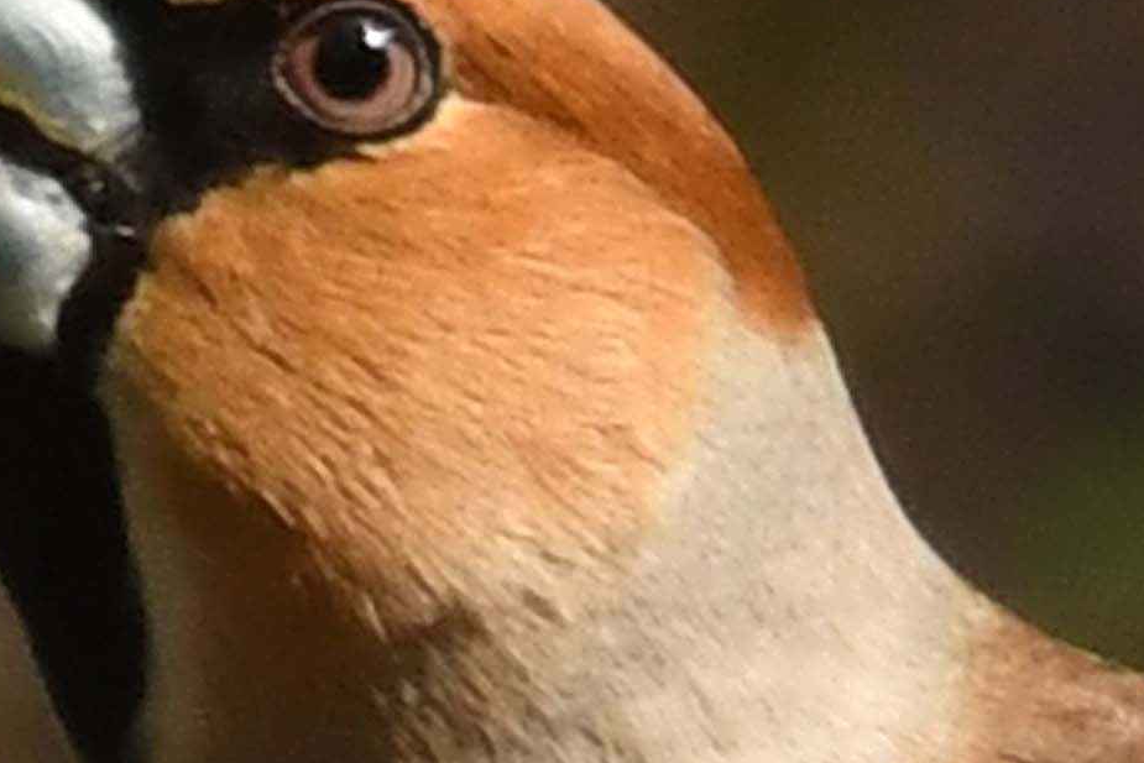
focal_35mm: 6322
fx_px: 200917
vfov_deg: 0.2
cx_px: 820
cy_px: 1249
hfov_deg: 0.3
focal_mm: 700
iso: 640
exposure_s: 1/800
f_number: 5.6
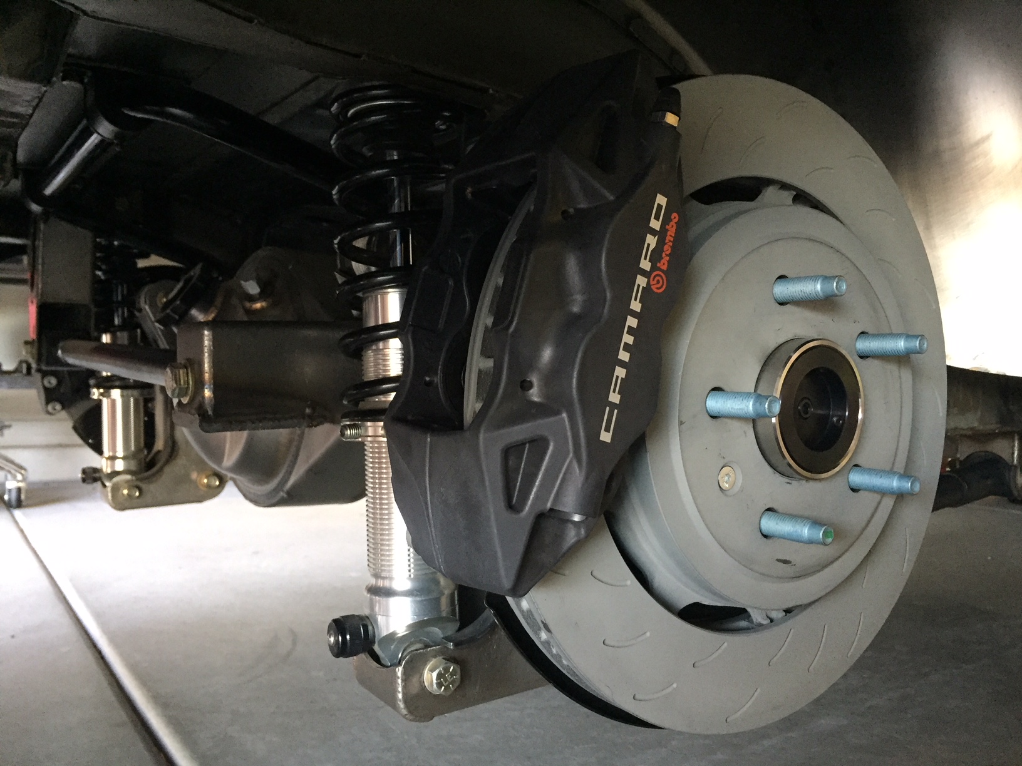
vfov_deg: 48.2
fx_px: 856
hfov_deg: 61.7
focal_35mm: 29
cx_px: 511
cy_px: 383
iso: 250
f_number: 2.2
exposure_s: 1/30
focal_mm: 4.15
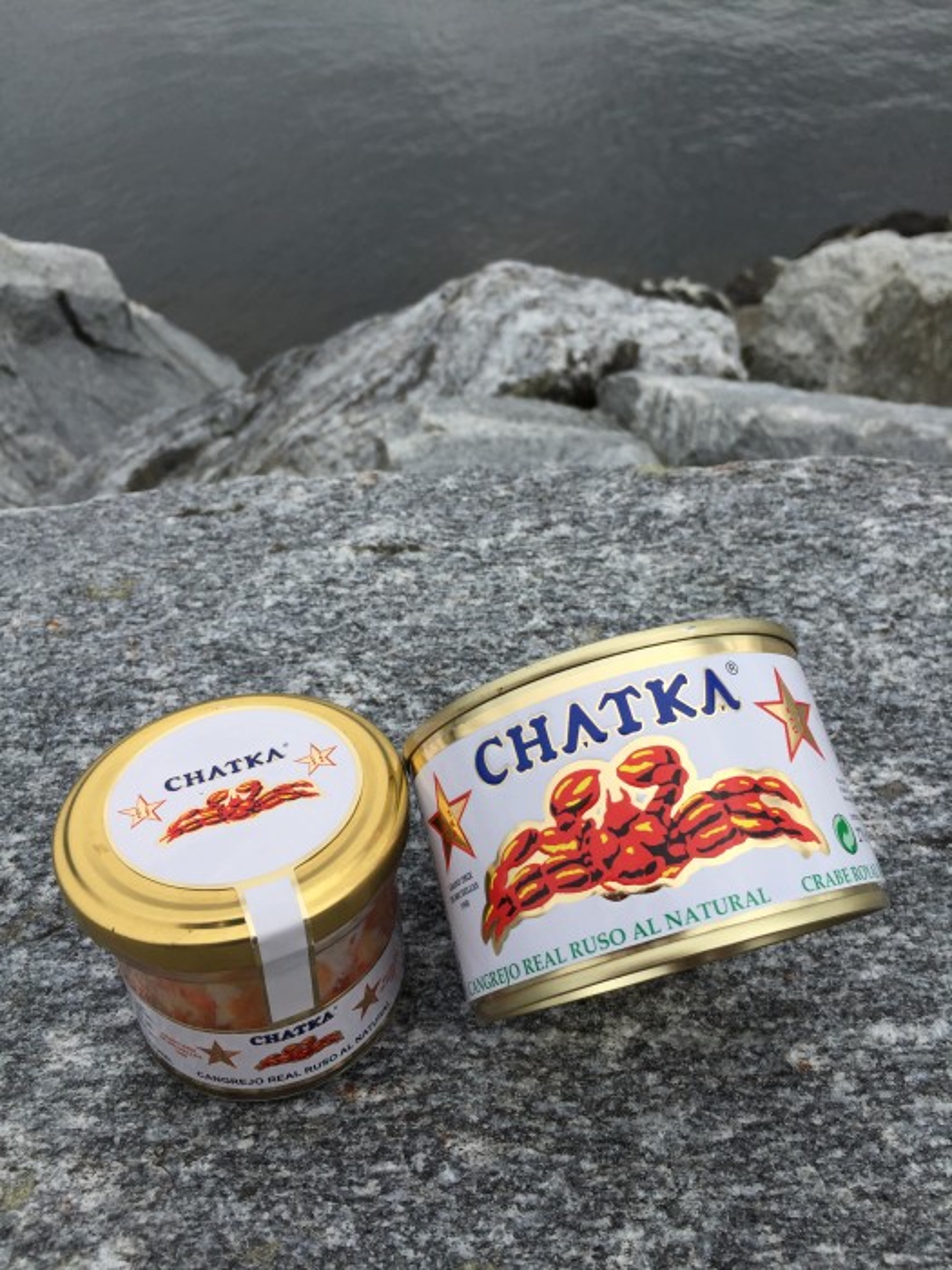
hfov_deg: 48.2
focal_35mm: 29
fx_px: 1063
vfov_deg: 61.7
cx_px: 476
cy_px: 635
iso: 32
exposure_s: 1/3597
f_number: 2.2
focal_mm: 4.15
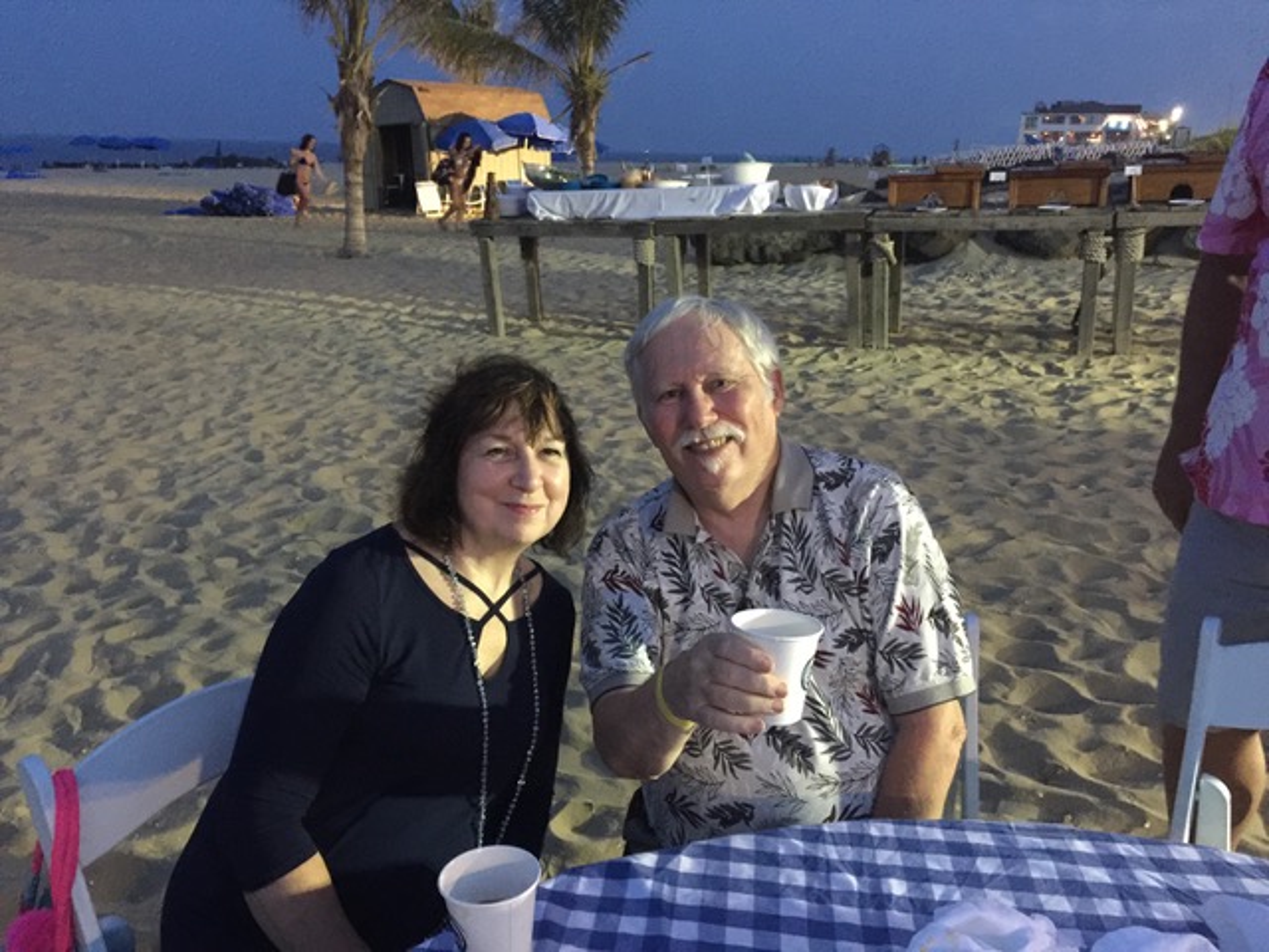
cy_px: 476
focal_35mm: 29
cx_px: 634
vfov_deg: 48.2
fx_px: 1063
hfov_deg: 61.7
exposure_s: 1/4
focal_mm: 4.15
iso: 160
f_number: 2.2
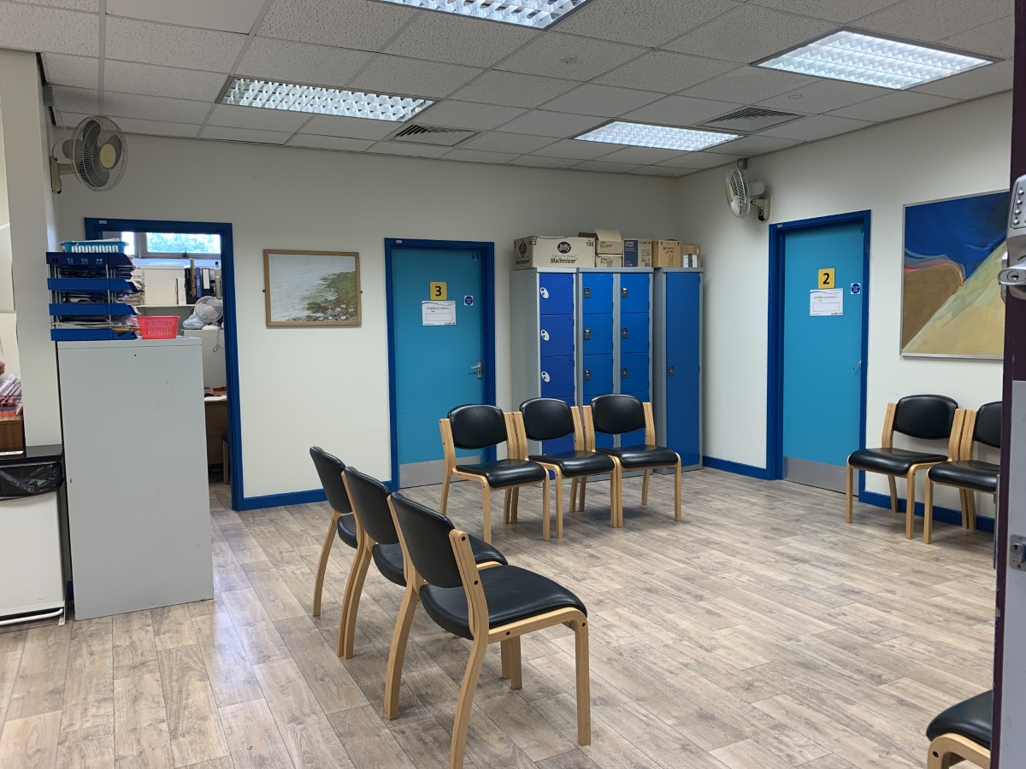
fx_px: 771
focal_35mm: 26
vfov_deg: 53.1
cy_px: 384
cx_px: 513
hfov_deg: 67.3
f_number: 1.8
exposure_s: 1/50
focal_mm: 4.25
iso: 50
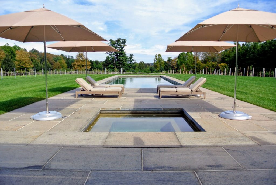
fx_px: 207
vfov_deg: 48.1
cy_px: 92
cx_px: 138
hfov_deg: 67.3
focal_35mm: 27
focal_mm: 10
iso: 100
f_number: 4.5
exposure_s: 1/500
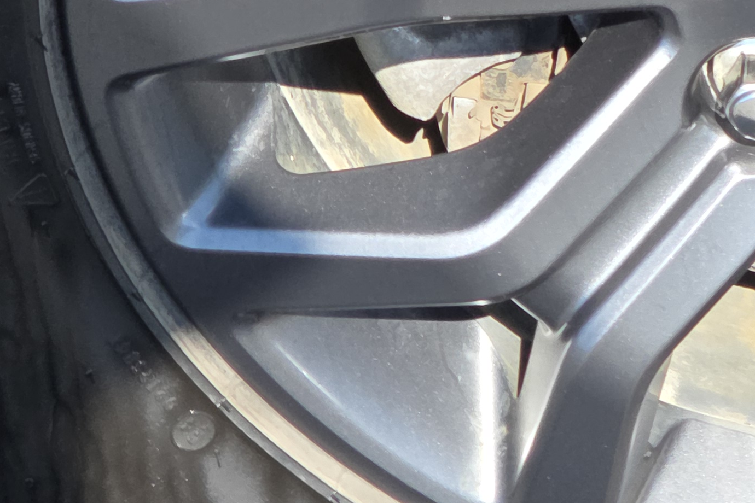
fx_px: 4362
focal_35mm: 208
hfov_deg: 9.8
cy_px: -37
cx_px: 890
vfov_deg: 6.6
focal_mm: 7
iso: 25
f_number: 2.4
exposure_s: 1/300
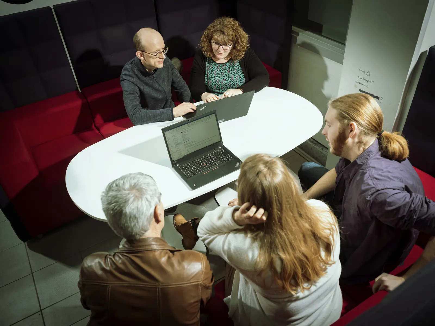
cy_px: 163
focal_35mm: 28
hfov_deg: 63.4
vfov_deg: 49.7
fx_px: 352
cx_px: 218
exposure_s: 1/60
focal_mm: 35.6
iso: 400
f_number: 5
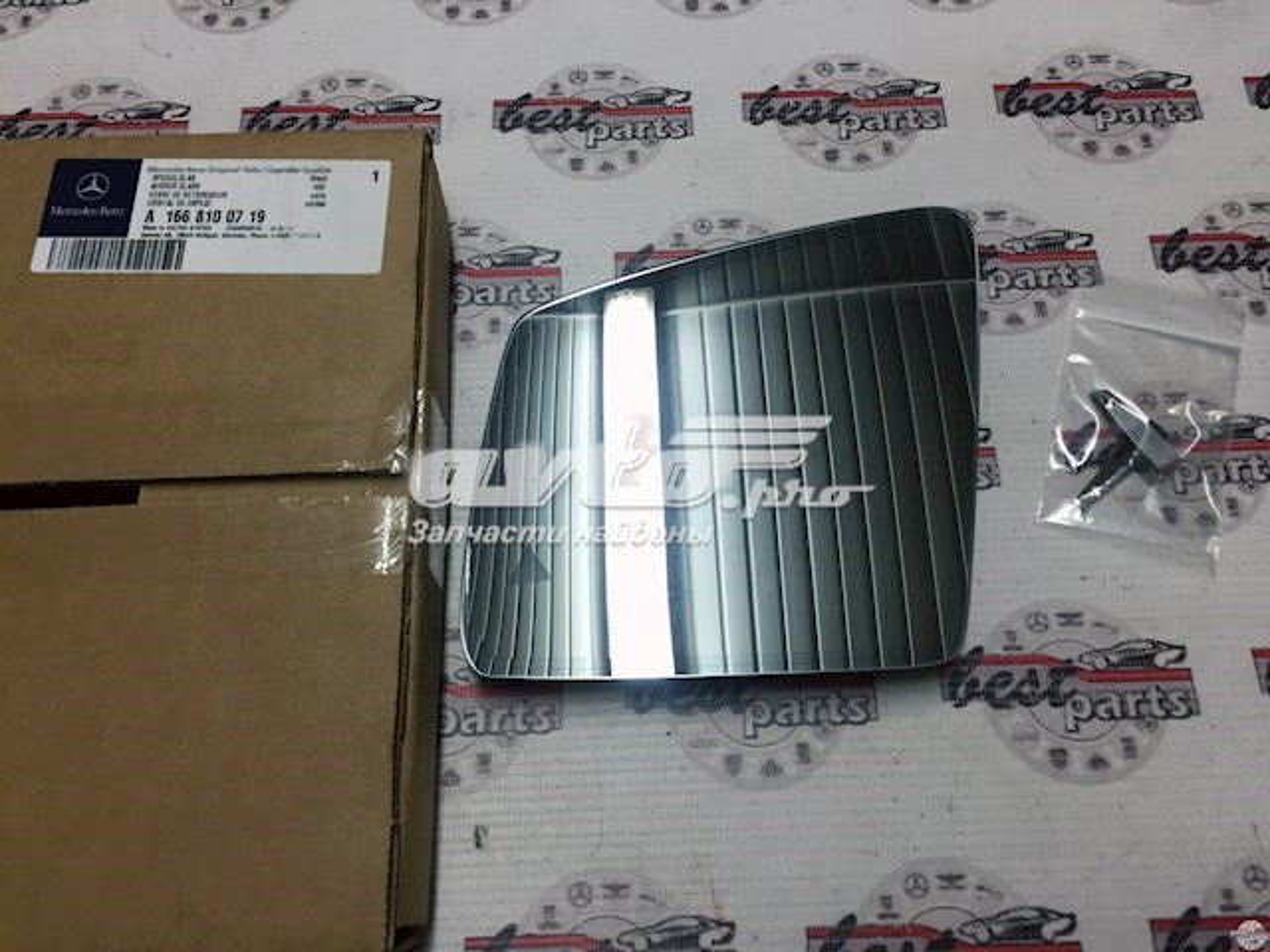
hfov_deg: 61.7
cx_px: 635
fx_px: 1064
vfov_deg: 48.2
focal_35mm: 29
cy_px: 476
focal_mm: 4.15
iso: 64
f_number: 2.2
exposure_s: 1/33
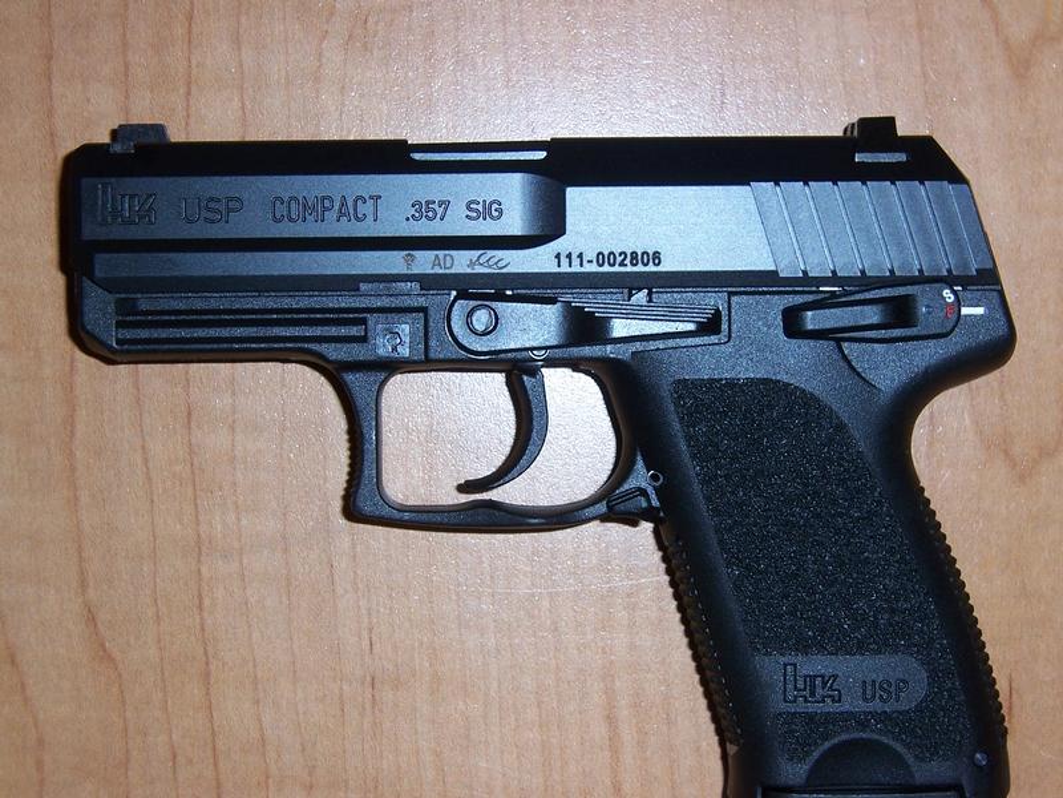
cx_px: 532
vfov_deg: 22.3
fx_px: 2027
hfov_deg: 29.4
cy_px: 399
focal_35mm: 66
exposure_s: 1/60
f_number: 4
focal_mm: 11
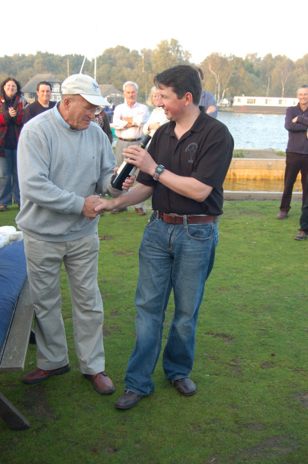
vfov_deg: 43.6
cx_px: 154
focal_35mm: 45
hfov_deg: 29.8
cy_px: 232
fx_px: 578
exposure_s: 1/125
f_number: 5.6
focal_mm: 30
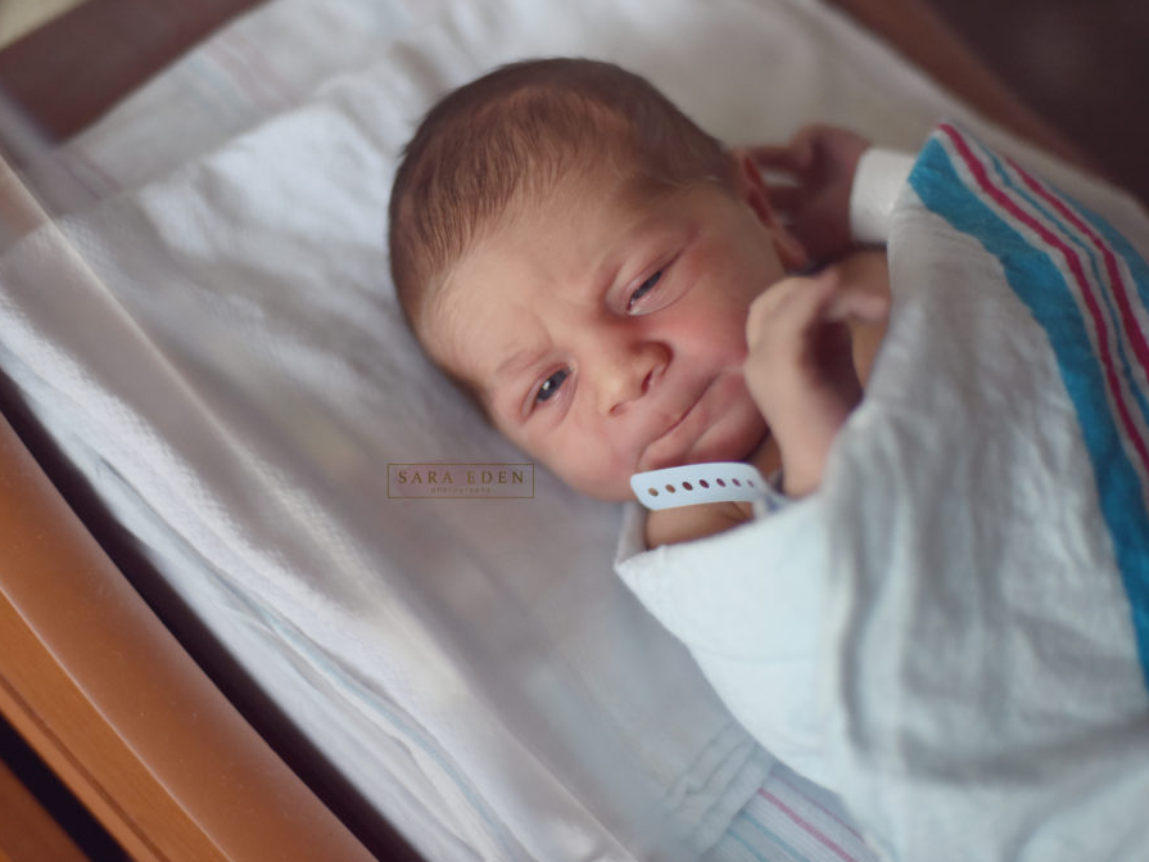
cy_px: 431
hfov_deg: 34.9
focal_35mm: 55
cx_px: 569
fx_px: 1825
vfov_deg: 26.6
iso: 3200
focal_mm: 50
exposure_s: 1/3200
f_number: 1.8
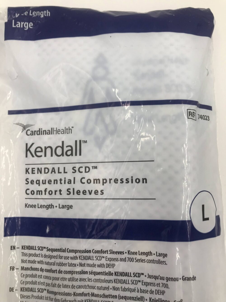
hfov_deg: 49.8
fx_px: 244
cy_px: 151
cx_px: 113
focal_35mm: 28
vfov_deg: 63.4
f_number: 1.8
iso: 25
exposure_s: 1/120
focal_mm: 3.99
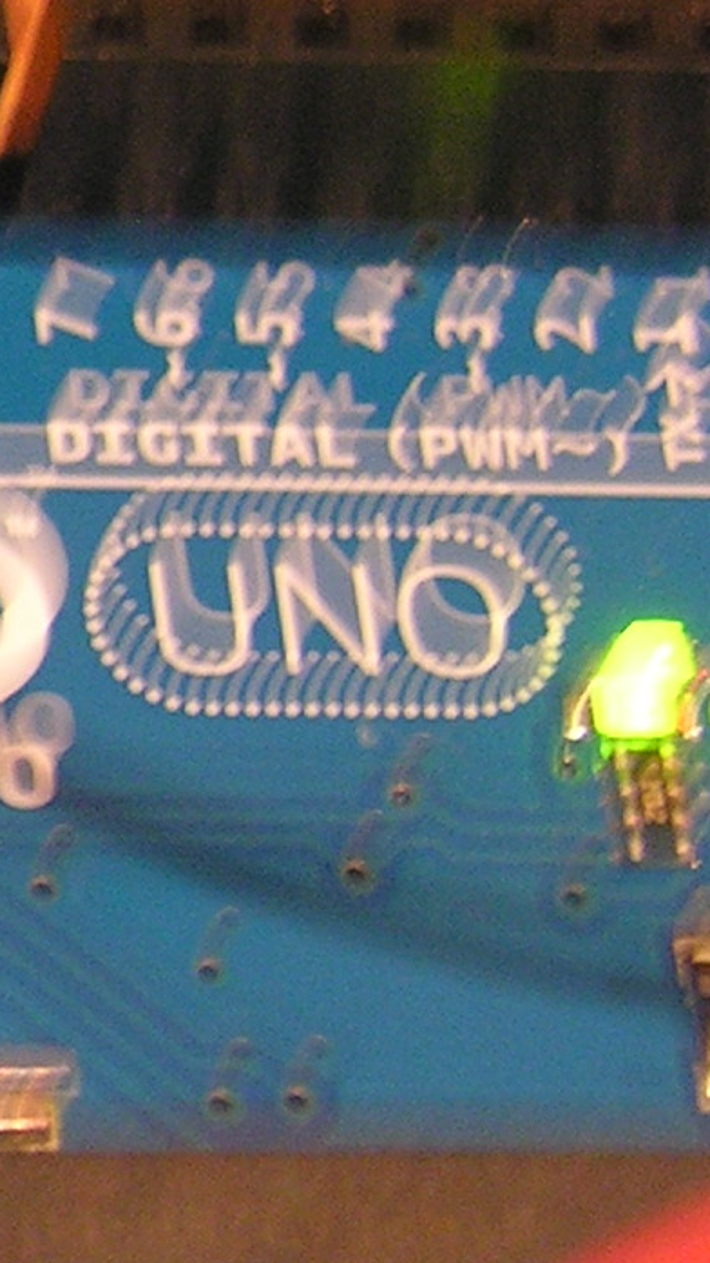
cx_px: -1732
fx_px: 8536
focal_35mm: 255
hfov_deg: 4.5
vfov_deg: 8.5
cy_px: 634
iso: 93
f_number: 3.1
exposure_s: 1/3.7
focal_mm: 12.7
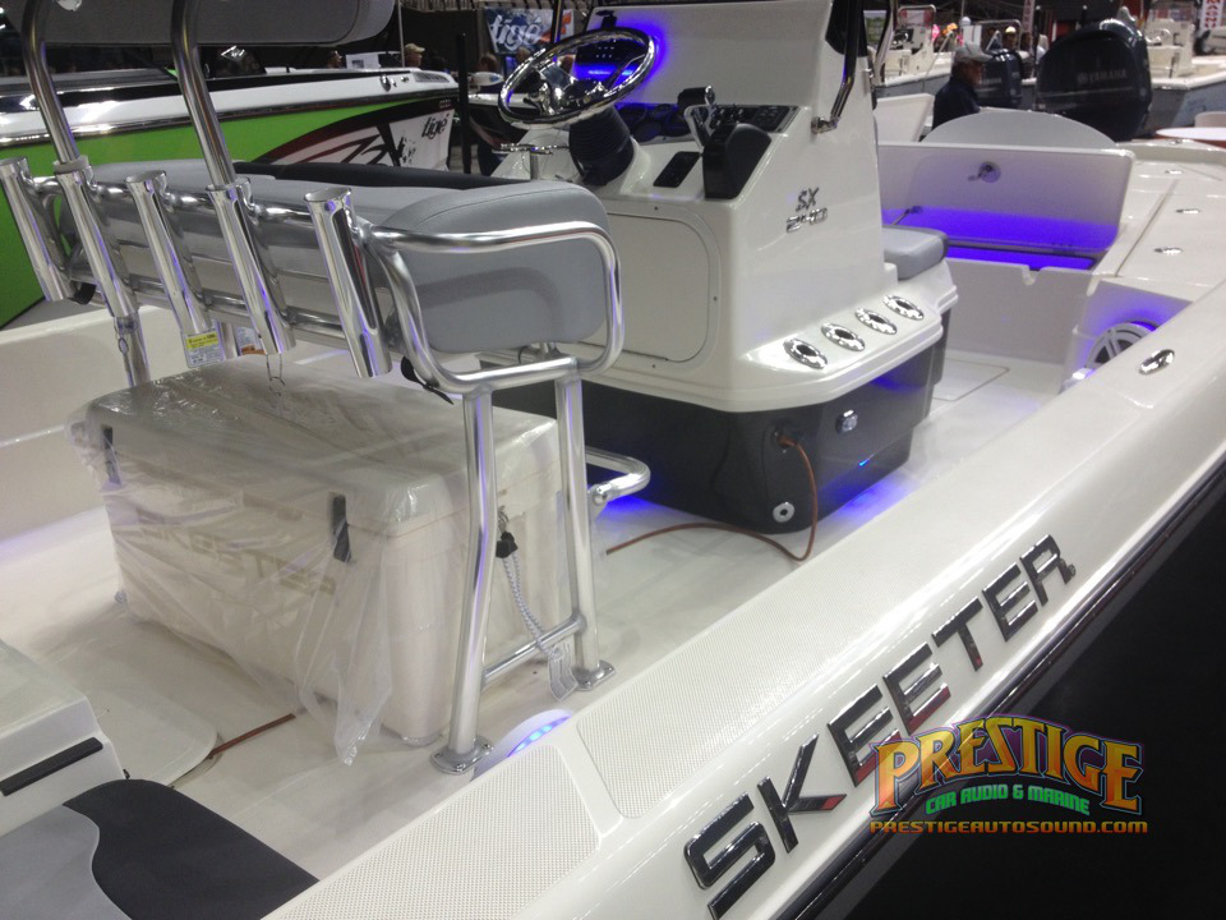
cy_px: 460
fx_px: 1240
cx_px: 613
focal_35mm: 35
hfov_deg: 52.6
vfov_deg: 40.7
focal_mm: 4.28
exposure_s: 1/120
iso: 80
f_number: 2.4
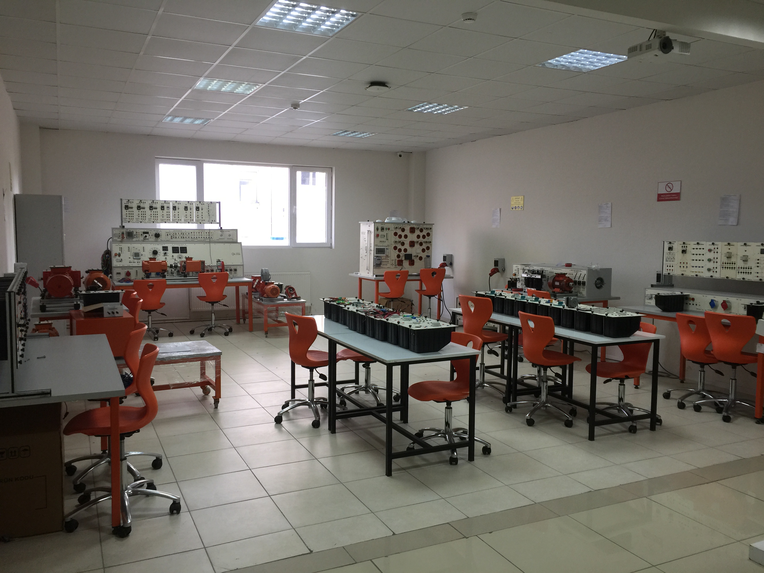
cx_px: 382
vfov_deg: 48.2
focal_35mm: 29
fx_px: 640
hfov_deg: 61.7
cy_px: 286
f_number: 2.2
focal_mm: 4.15
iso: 40
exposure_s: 1/17
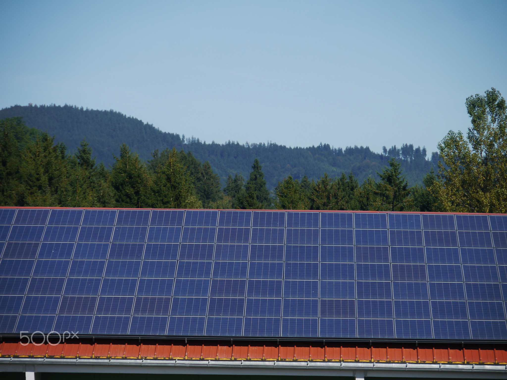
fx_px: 4101
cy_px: 190
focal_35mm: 280
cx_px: 254
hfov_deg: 7.1
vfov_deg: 5.3
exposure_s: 1/640
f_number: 5.8
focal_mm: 140
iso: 100
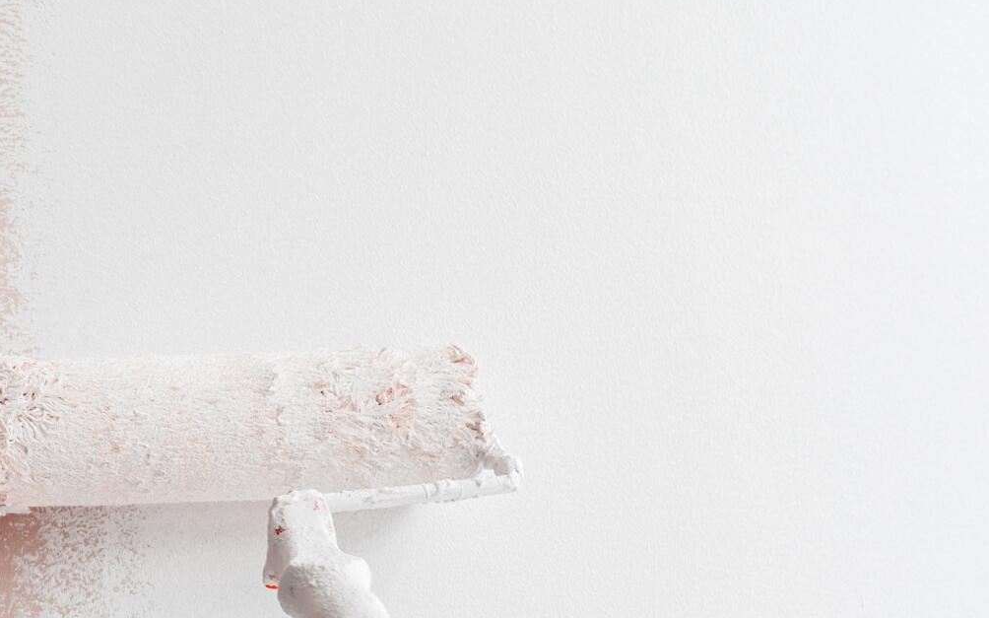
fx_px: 2452
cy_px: 593
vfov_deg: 14.2
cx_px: -49
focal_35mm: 91
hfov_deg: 21.8
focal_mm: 35
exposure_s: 1/320
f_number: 4
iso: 125
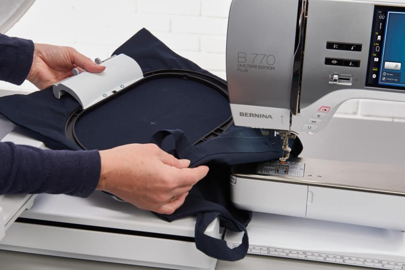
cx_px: 202
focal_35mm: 66
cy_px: 135
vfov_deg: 20.6
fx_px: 743
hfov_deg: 30.5
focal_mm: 66
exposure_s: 1/8
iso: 100
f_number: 11
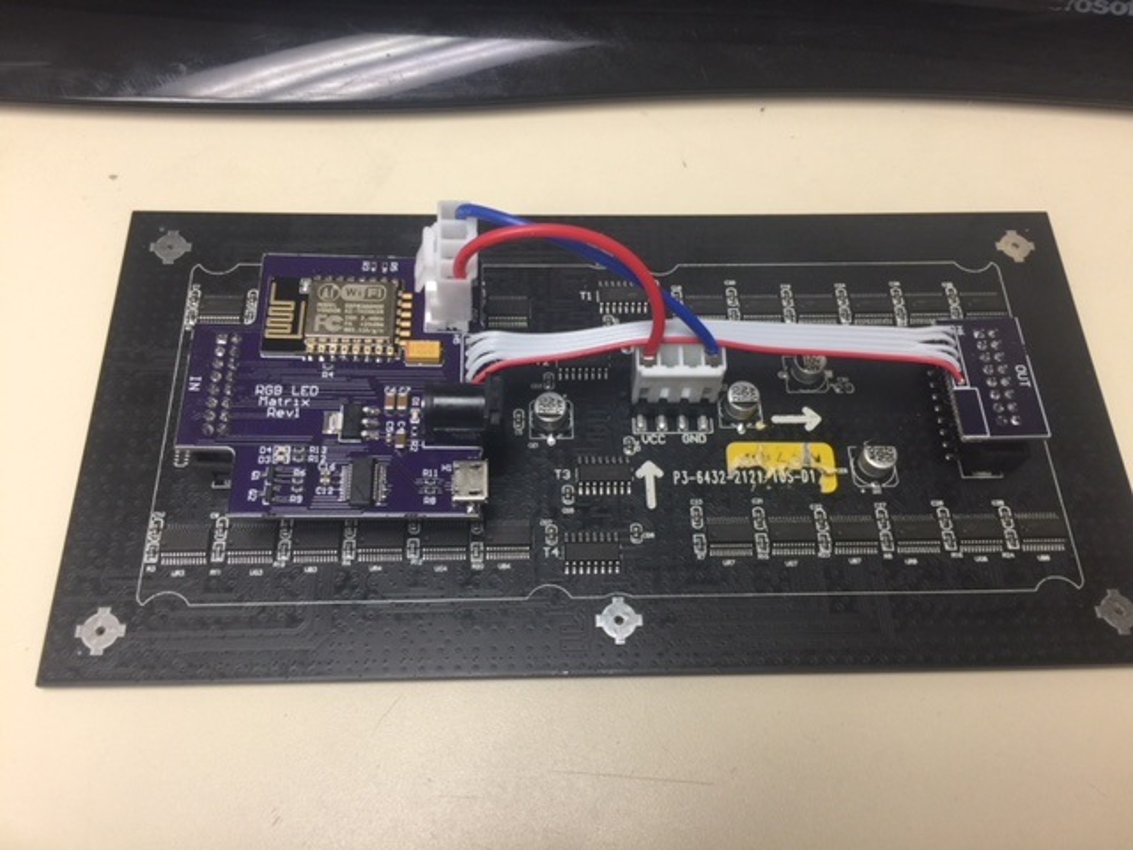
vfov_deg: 48.2
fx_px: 949
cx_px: 566
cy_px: 425
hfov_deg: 61.7
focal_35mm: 29
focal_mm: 4.15
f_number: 2.2
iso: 32
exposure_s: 1/30
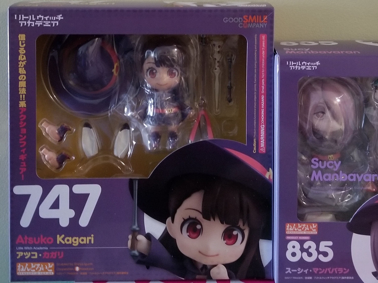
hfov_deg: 67.3
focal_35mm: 26
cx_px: 189
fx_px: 284
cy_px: 142
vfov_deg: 53.1
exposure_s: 1/10
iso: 250
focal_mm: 4.25
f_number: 1.7
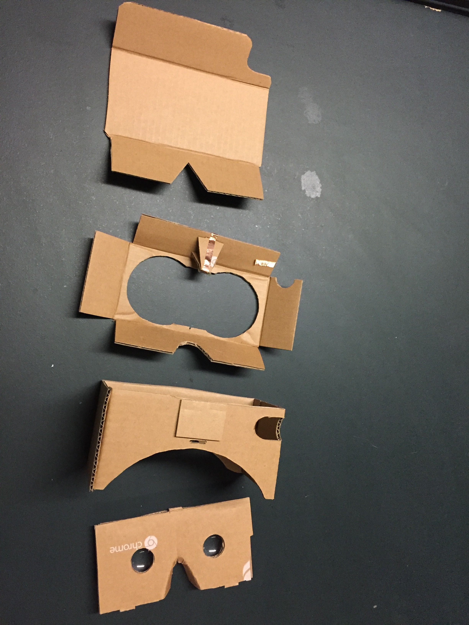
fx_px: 524
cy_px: 312
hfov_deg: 48.2
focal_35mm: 29
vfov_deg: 61.7
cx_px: 234
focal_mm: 4.15
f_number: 2.2
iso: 320
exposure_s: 1/30
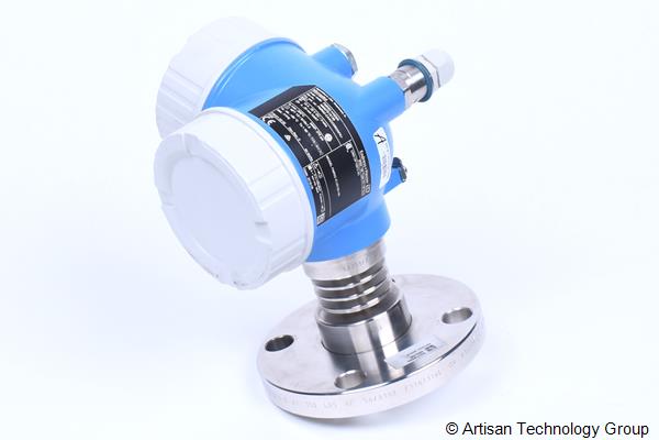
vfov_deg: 35.9
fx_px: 677
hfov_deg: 51.9
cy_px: 220
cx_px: 330
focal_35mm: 37
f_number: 16
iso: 200
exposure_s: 1/200
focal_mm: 25
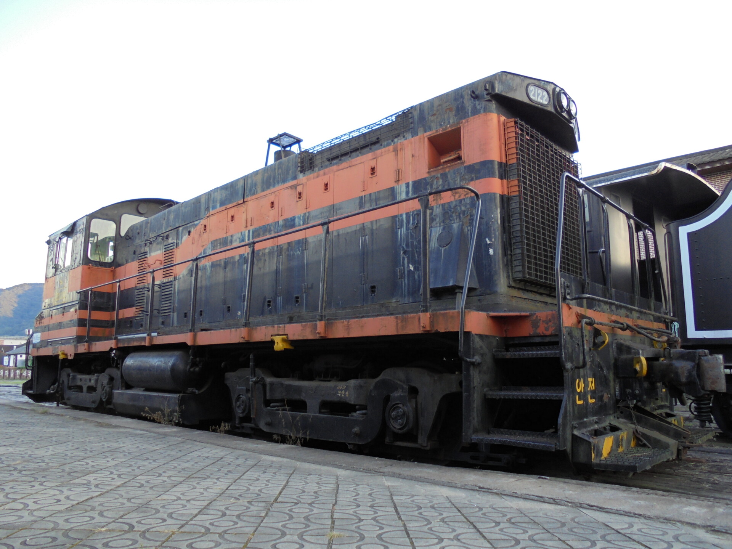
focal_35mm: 26
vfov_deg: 53.1
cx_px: 366
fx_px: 550
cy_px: 274
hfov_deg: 67.3
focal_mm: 4.6
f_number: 3.5
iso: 100
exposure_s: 1/30
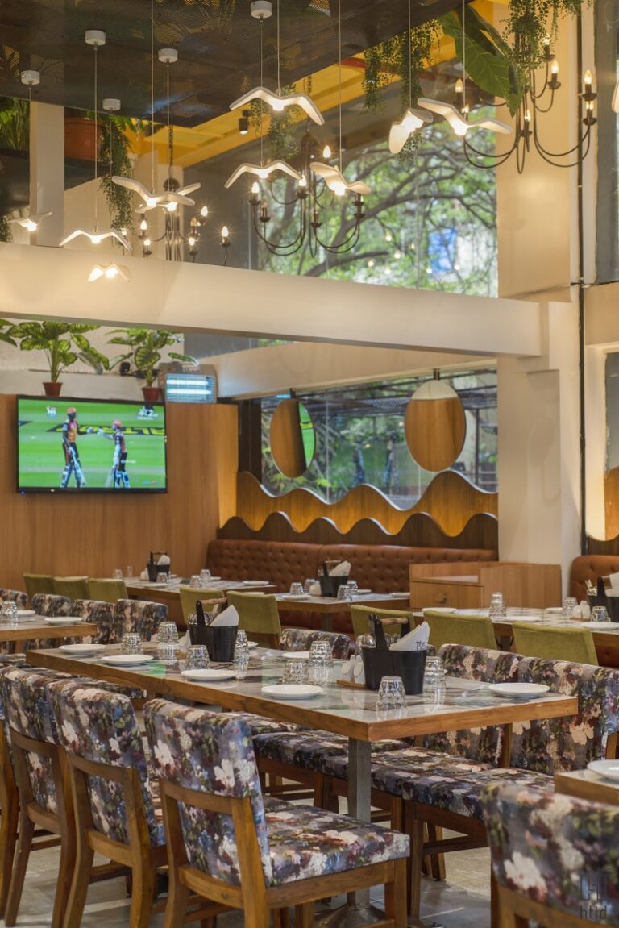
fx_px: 1289
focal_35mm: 50
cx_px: 310
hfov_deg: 27.0
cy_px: 464
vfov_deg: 39.6
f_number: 4
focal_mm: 50
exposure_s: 1/40
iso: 100
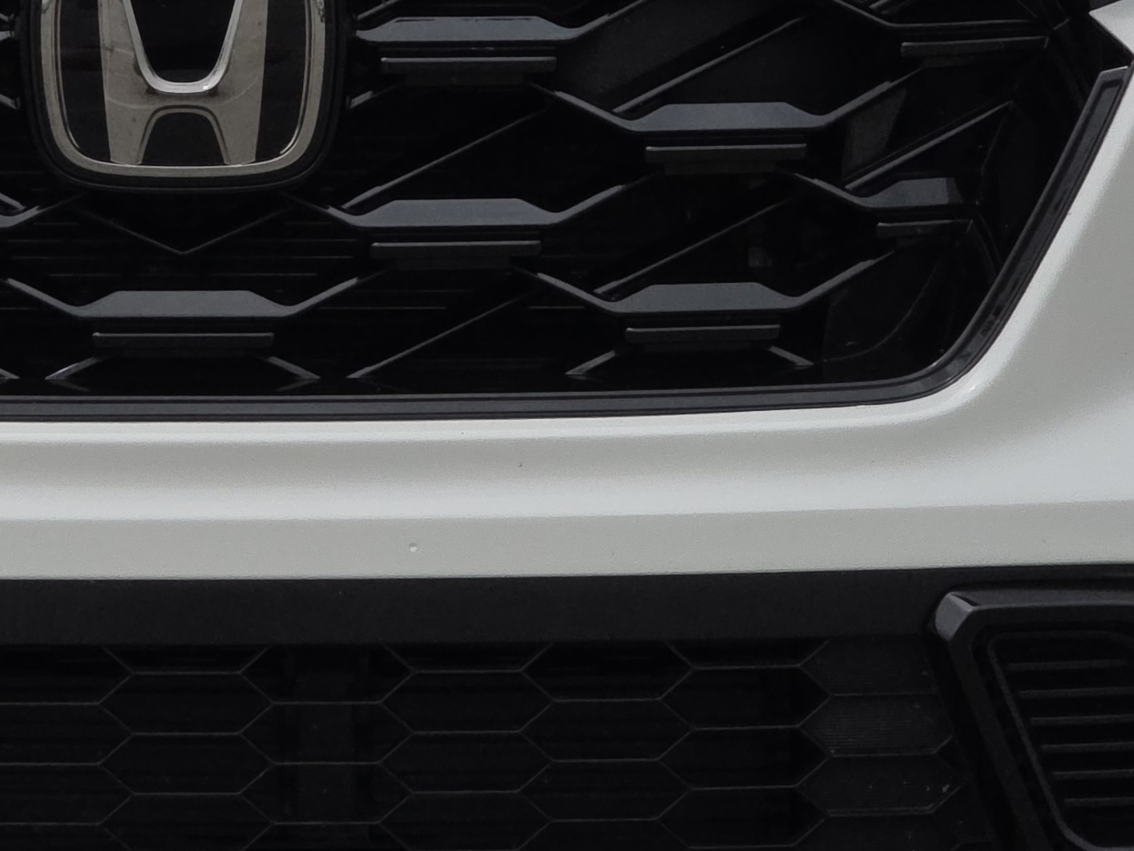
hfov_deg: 10.1
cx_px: 192
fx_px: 6390
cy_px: 10
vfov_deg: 7.6
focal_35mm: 195
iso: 50
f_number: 2.4
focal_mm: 7.9
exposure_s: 1/2752
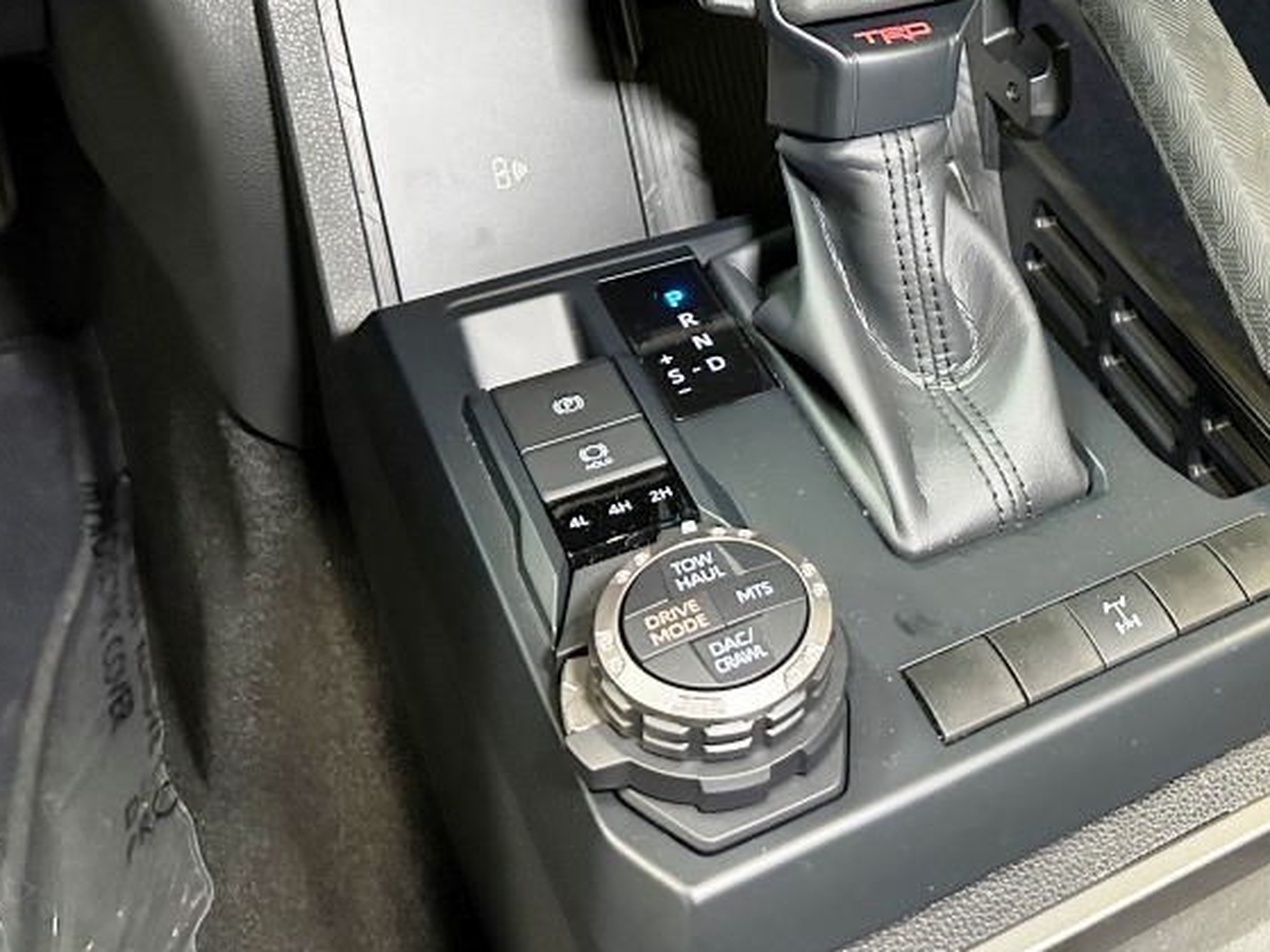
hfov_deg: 40.5
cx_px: 1079
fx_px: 1614
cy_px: 100
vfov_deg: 31.4
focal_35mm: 44
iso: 800
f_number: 1.78
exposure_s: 1/30
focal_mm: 6.86
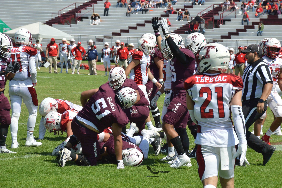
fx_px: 1233
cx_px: 141
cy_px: 94
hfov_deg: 13.1
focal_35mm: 158
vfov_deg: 8.7
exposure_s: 1/1600
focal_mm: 105
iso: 800
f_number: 10
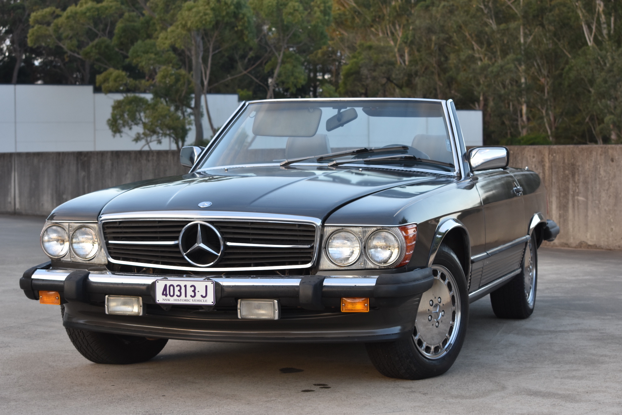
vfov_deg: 16.6
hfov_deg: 24.6
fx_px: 1425
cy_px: 208
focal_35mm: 82
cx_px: 311
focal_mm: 55
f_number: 7.1
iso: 400
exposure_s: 1/60
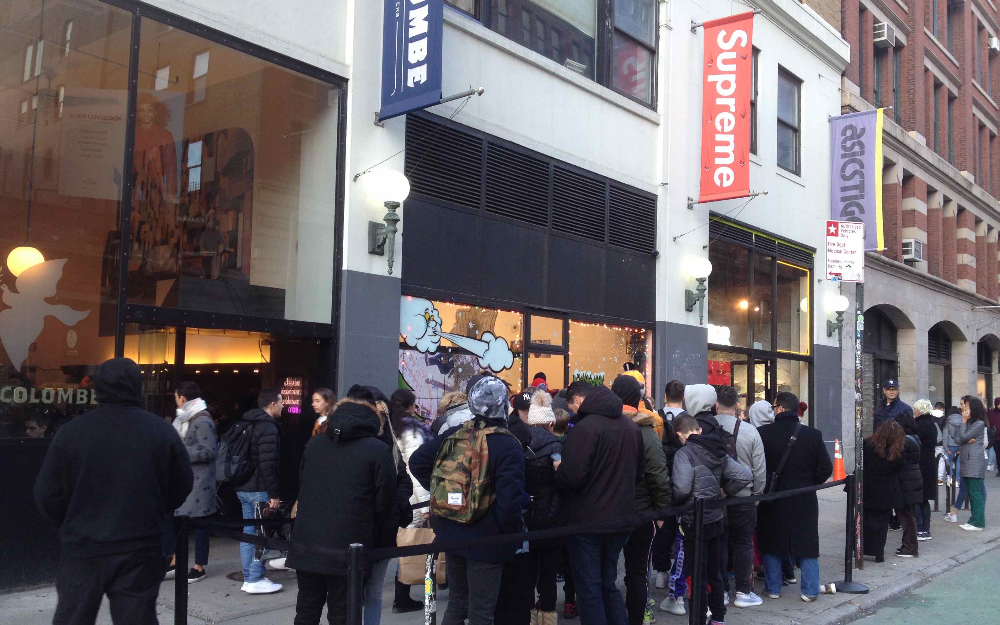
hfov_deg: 51.5
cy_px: 333
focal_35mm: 38
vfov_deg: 33.6
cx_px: 511
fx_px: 1036
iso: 50
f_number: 2.4
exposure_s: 1/40
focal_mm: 4.28
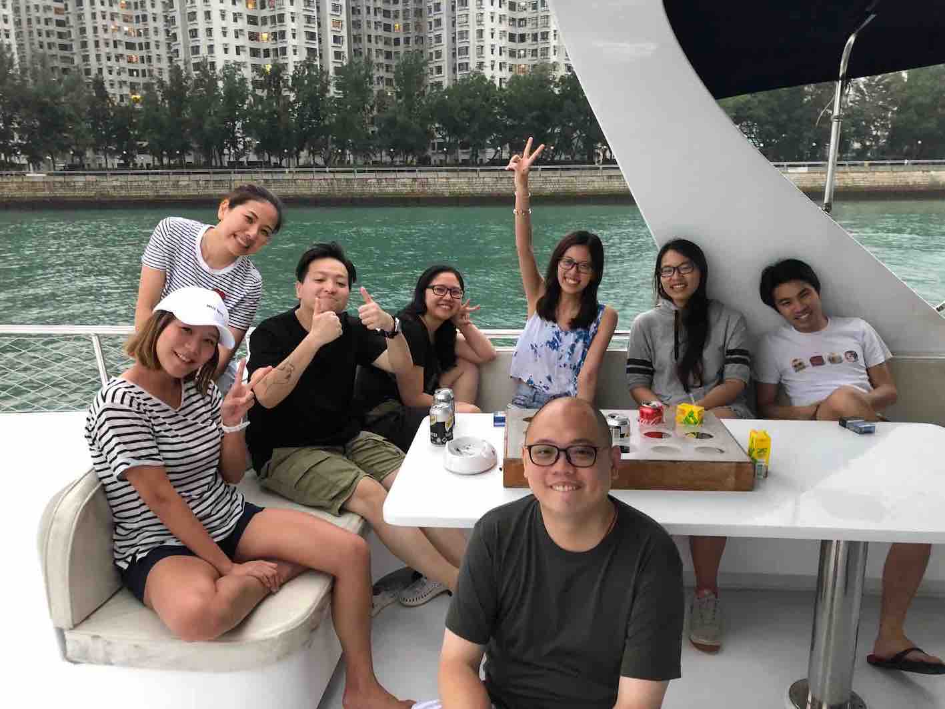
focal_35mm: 28
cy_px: 354
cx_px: 472
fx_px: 764
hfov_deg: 63.4
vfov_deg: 49.8
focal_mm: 3.99
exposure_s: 1/15
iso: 64
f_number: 1.8
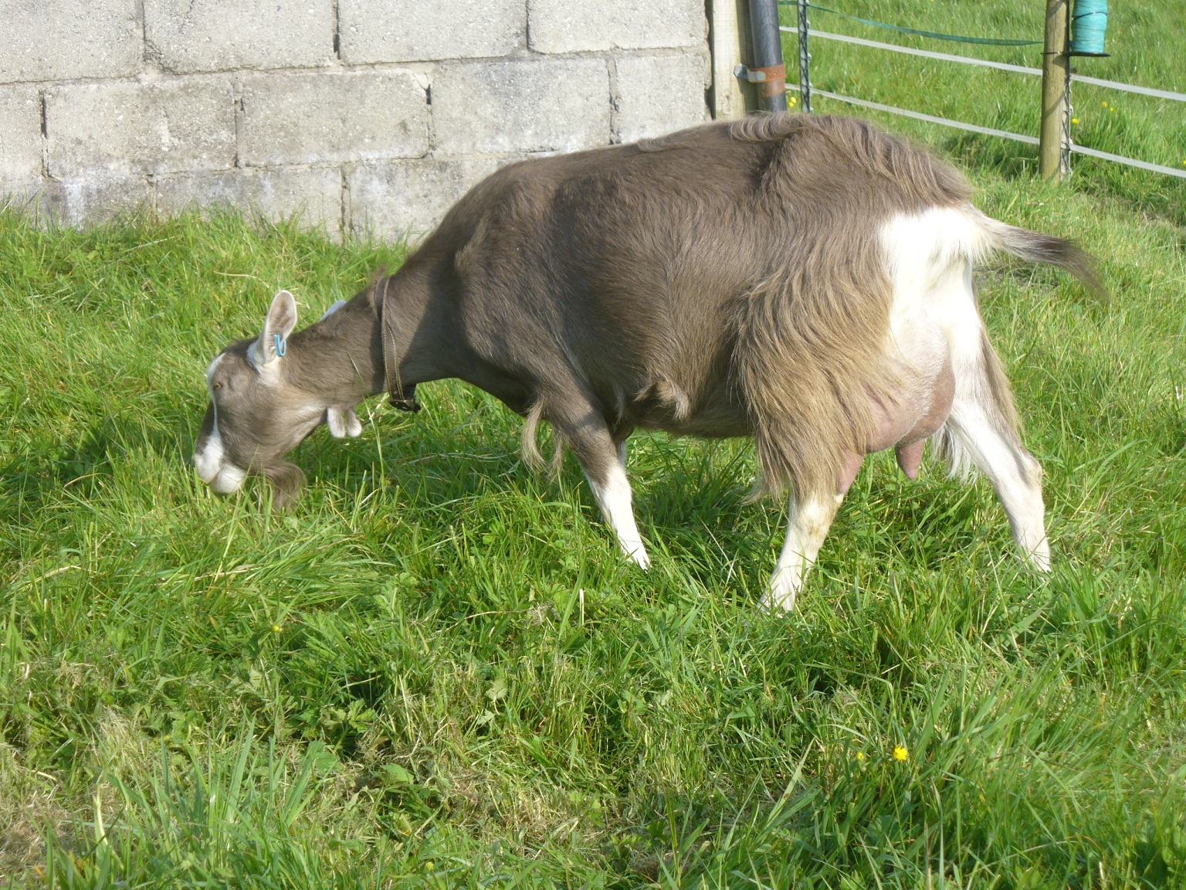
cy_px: 445
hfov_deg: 17.7
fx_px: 3803
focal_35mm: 111
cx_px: 593
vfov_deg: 13.3
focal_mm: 18.3
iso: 80
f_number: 3.6
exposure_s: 1/320
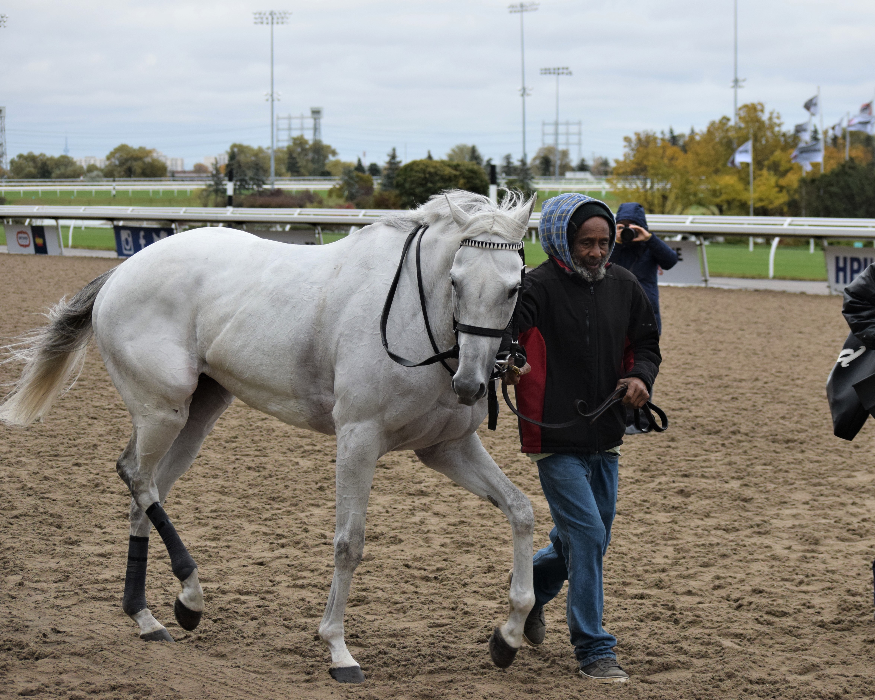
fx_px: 2423
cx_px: 492
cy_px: 350
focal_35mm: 94
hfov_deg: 20.5
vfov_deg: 16.4
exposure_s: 1/1000
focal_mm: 55
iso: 800
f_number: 4
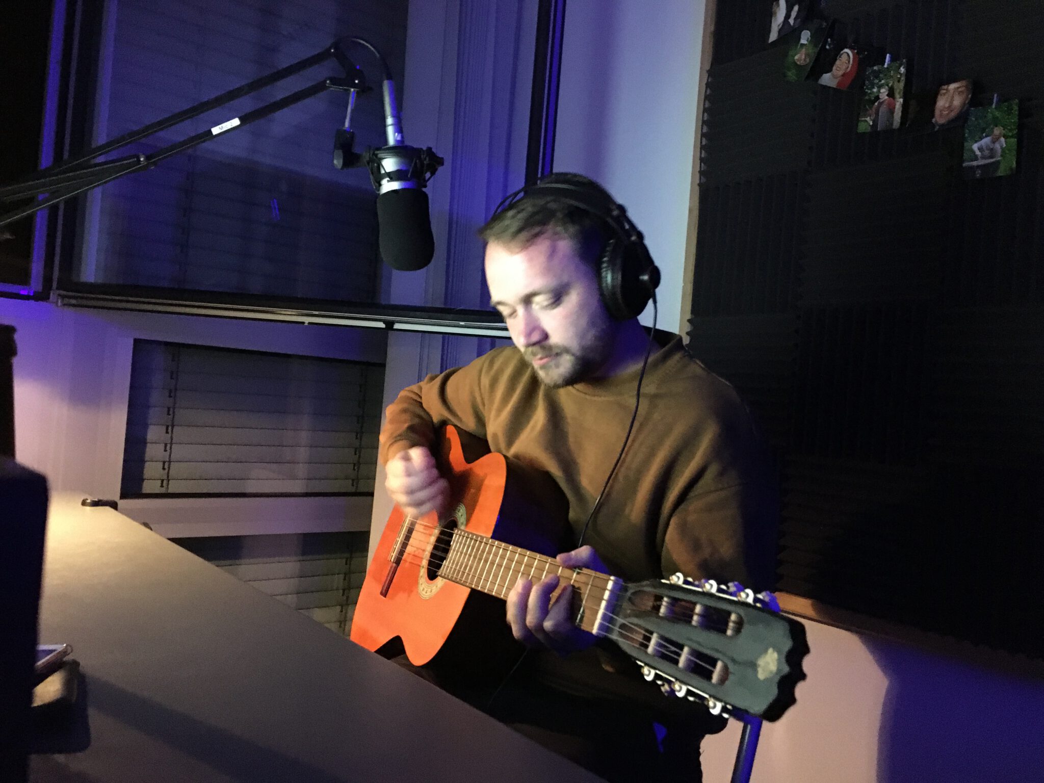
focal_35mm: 29
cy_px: 392
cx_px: 522
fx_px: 875
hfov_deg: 61.7
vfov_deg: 48.2
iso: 800
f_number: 2.2
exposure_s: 1/17
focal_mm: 4.15
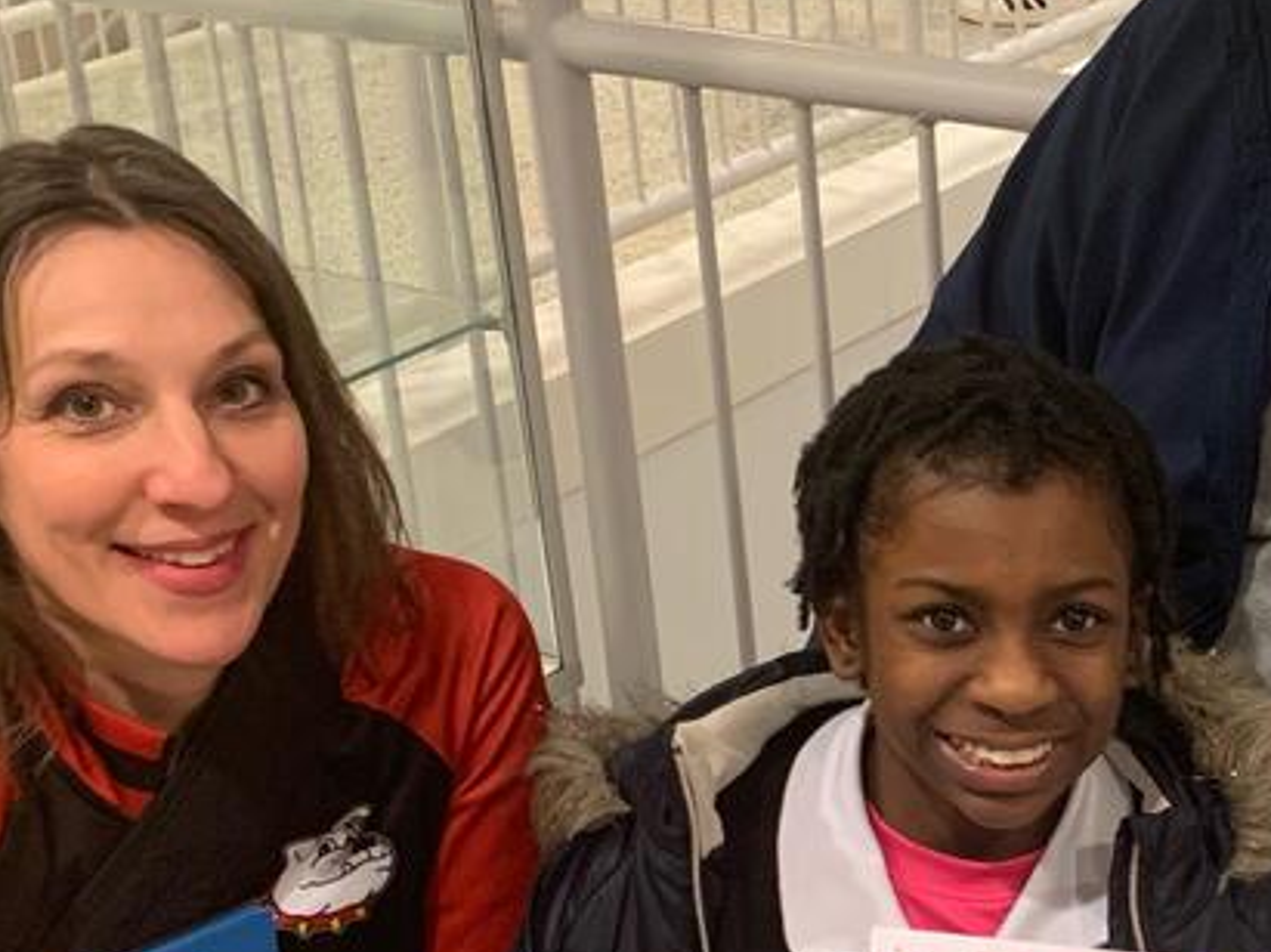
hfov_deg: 23.1
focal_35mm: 81
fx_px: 2973
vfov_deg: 18.1
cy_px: 702
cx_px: 1280
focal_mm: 4.25
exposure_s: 1/40
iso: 320
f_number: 1.8
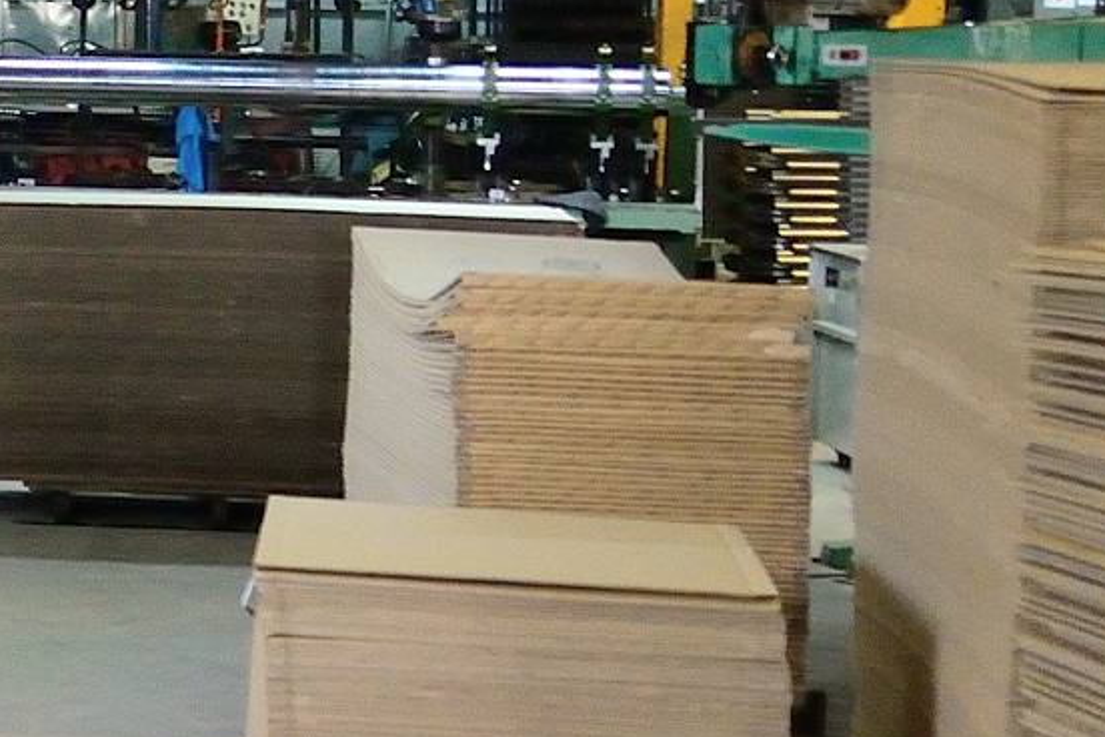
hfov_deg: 11.2
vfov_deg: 8.5
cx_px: -1333
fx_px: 4911
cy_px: 50
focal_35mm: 160
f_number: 3.5
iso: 2500
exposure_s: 1/100
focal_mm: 24
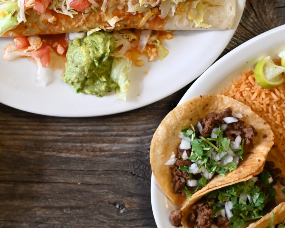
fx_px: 439
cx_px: 75
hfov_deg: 35.3
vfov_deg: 29.1
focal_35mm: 52
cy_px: 100
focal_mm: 29
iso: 1600
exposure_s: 1/125
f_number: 4
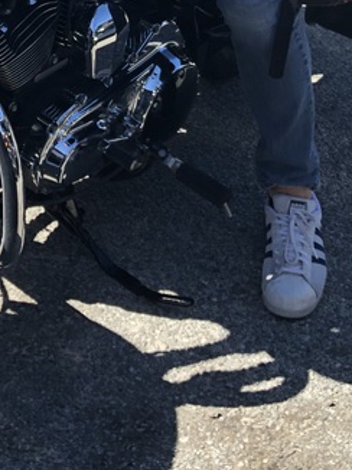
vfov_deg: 20.5
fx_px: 1195
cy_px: -123
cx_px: 43
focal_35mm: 88
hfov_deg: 16.6
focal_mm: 4
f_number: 1.8
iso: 20
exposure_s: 1/665
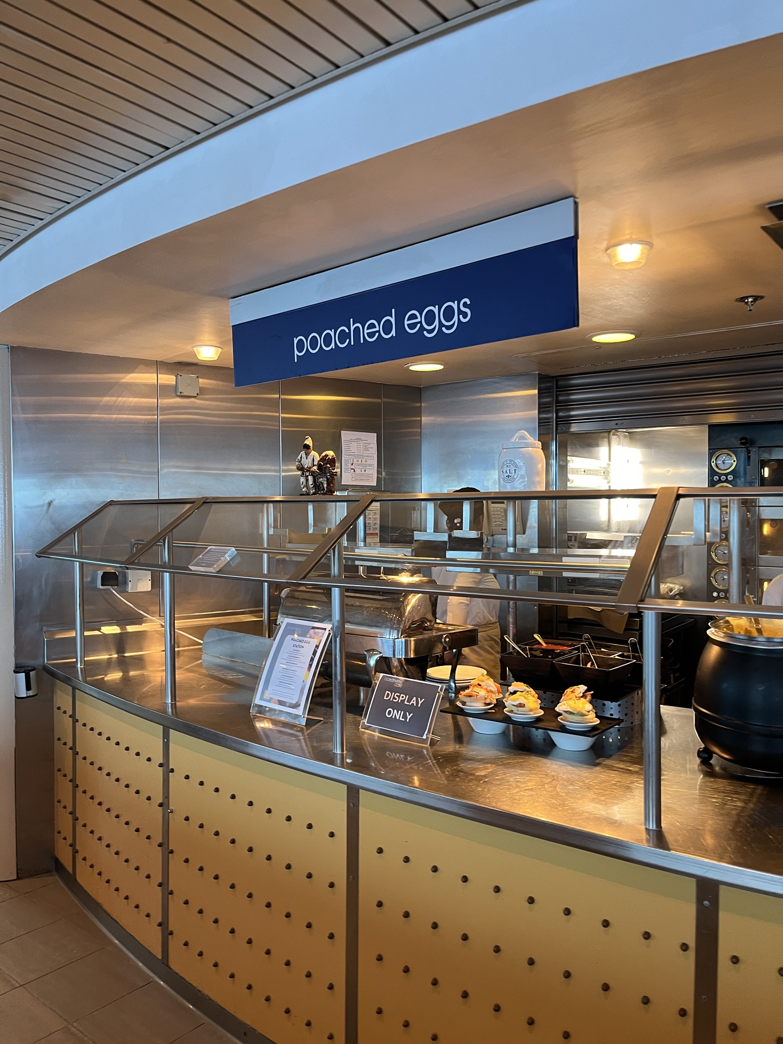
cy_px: 522
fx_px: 784
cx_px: 392
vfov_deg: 67.3
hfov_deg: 53.1
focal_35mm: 26
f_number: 1.6
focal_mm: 5.1
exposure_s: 1/60
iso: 80
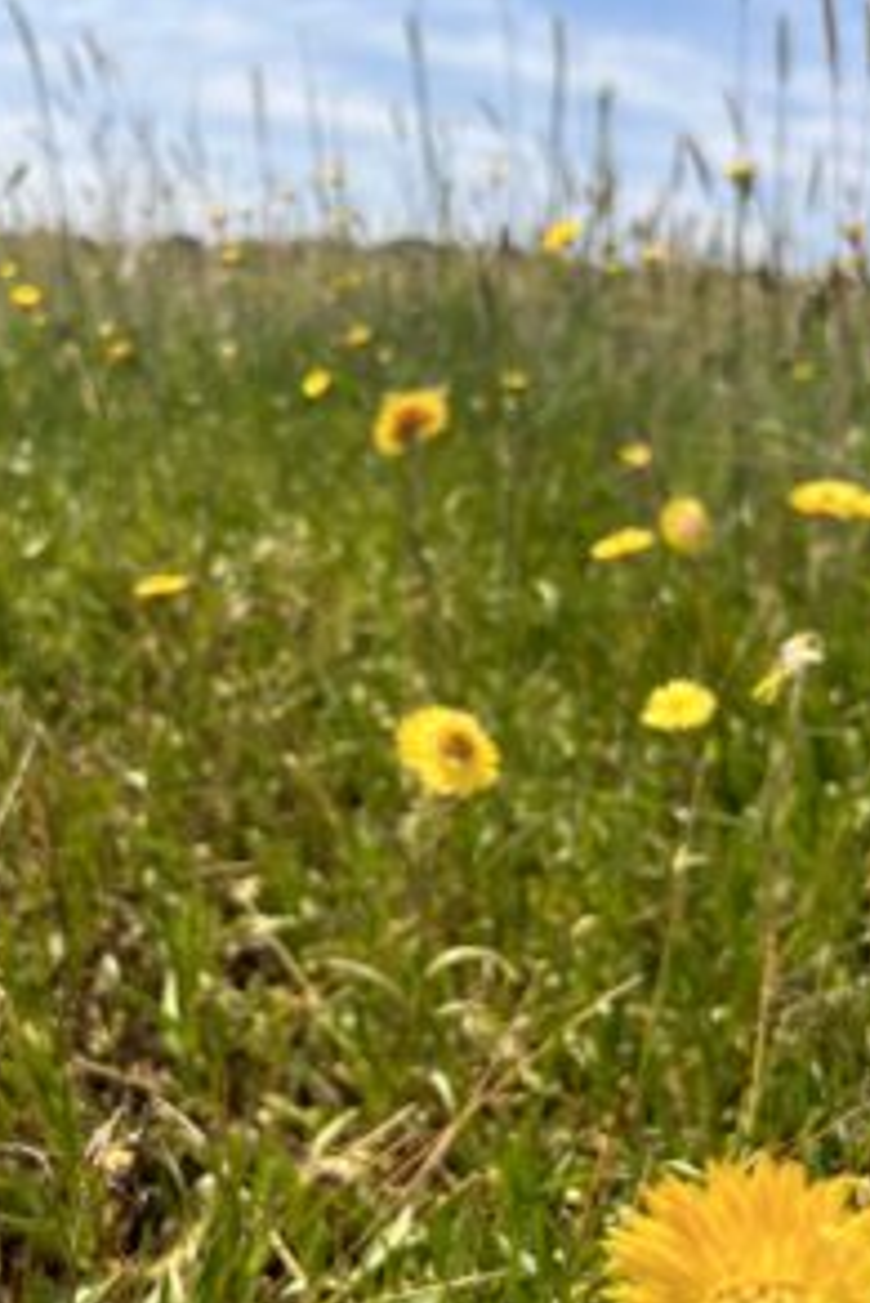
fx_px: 1340
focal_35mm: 37
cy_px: 660
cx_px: 259
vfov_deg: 51.9
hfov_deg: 35.5
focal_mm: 5.7
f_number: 1.5
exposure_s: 1/2915
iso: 50
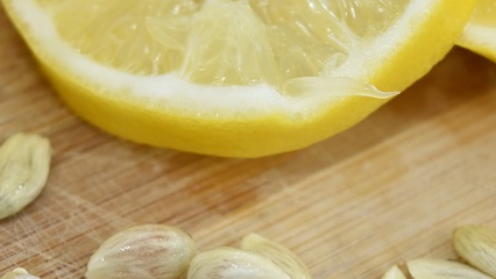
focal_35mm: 122
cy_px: 224
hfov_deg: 17.6
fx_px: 1602
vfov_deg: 9.9
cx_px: 207
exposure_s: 1/100
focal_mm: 55
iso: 100
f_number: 5.6
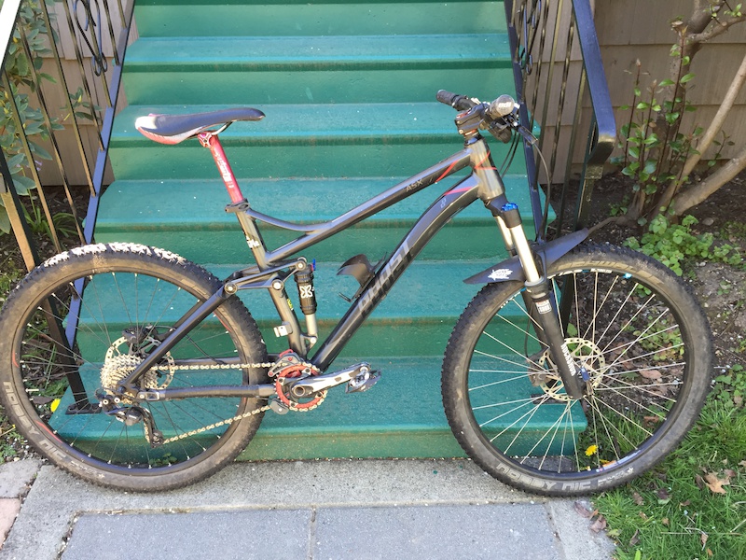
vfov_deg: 48.2
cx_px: 373
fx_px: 625
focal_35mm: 29
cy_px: 280
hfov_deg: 61.7
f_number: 2.2
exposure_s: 1/40
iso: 32
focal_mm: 4.15
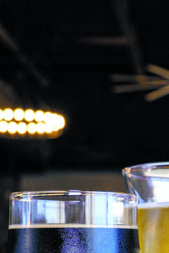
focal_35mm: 106
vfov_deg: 18.6
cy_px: 266
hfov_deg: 12.4
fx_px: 746
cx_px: 242
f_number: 4
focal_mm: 17.1
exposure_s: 1/125
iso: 400
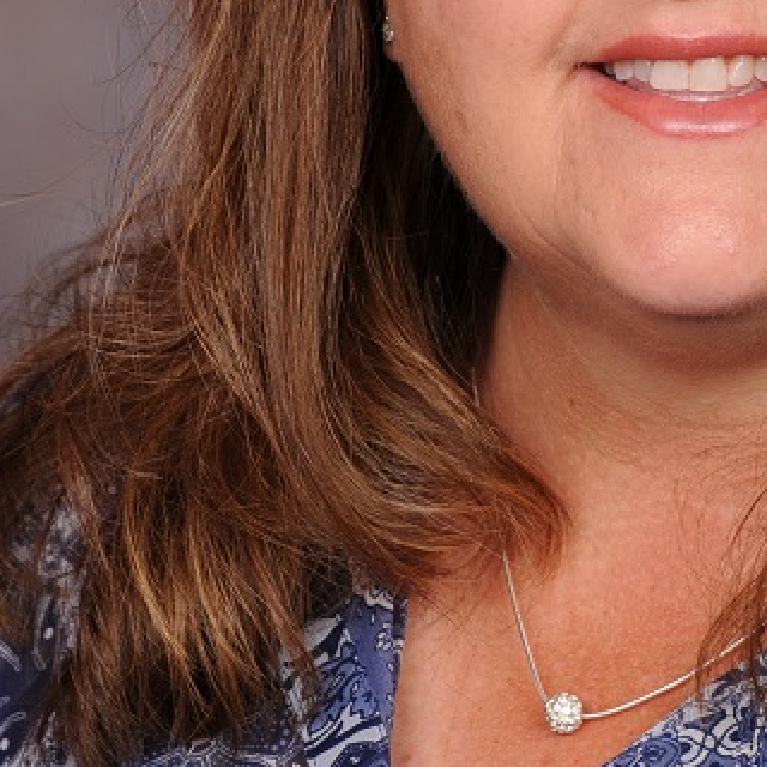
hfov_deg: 6.5
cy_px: 90
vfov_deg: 6.5
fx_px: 6743
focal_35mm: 269
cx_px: 658
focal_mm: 70
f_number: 6.3
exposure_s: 1/125
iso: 200
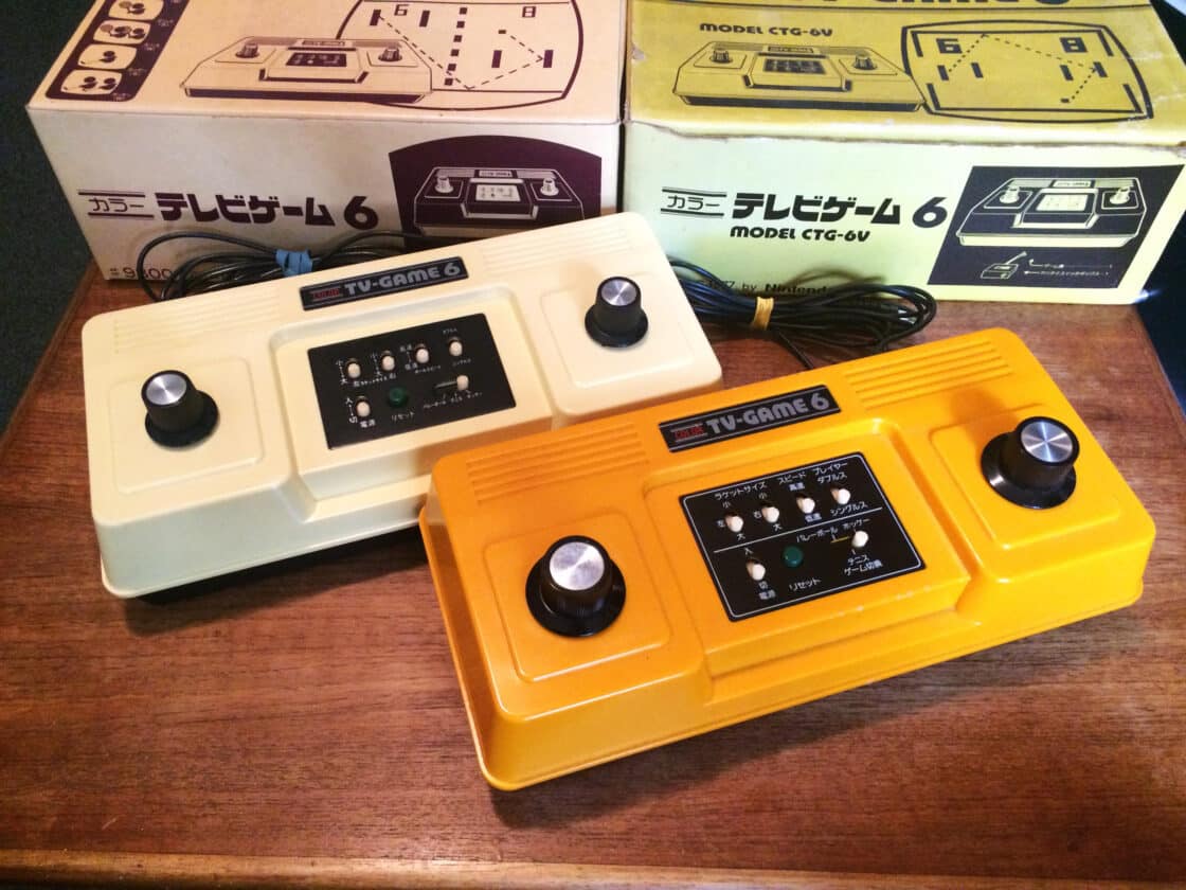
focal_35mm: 29
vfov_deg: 48.2
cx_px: 593
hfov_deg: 61.7
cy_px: 445
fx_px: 994
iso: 320
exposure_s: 1/25
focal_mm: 4.15
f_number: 2.2
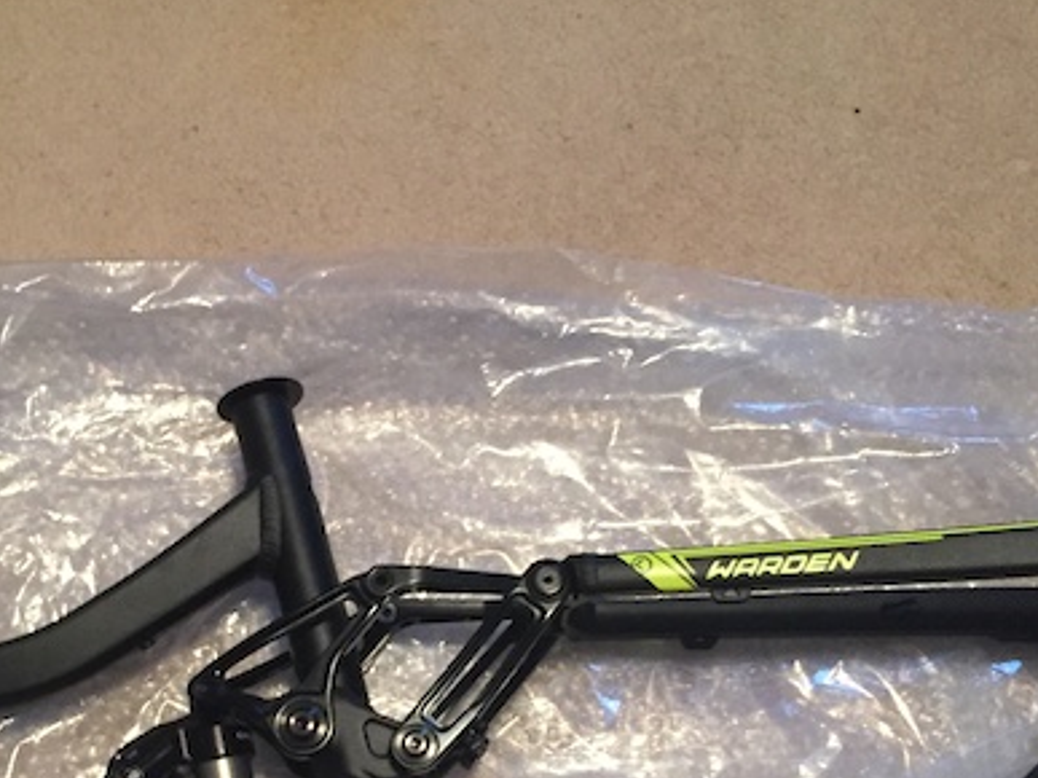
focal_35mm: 60
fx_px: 1799
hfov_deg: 31.9
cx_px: 341
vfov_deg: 23.8
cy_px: 681
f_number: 2.2
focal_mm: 4.15
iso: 250
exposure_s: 1/17
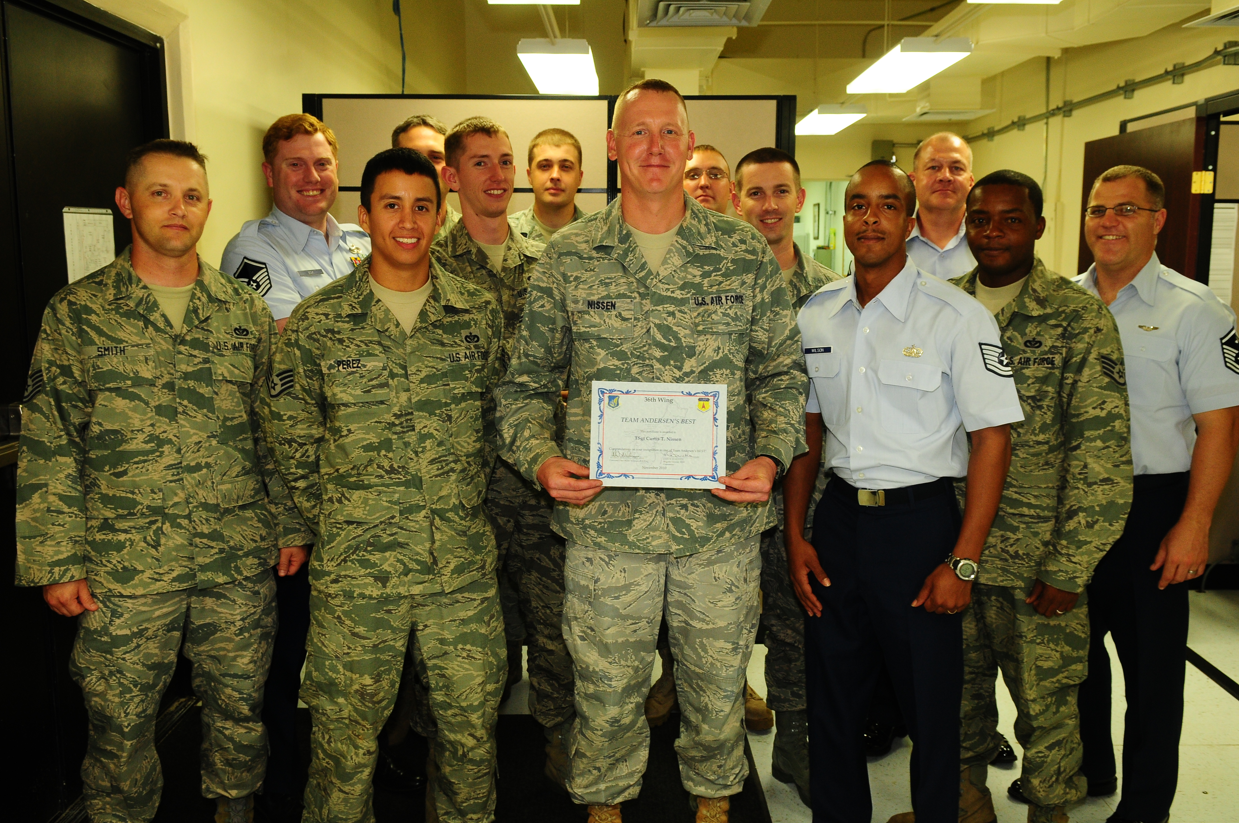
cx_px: 620
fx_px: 1134
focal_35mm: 33
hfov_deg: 57.3
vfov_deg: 39.9
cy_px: 412
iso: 500
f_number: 6.3
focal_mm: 22
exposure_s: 1/60
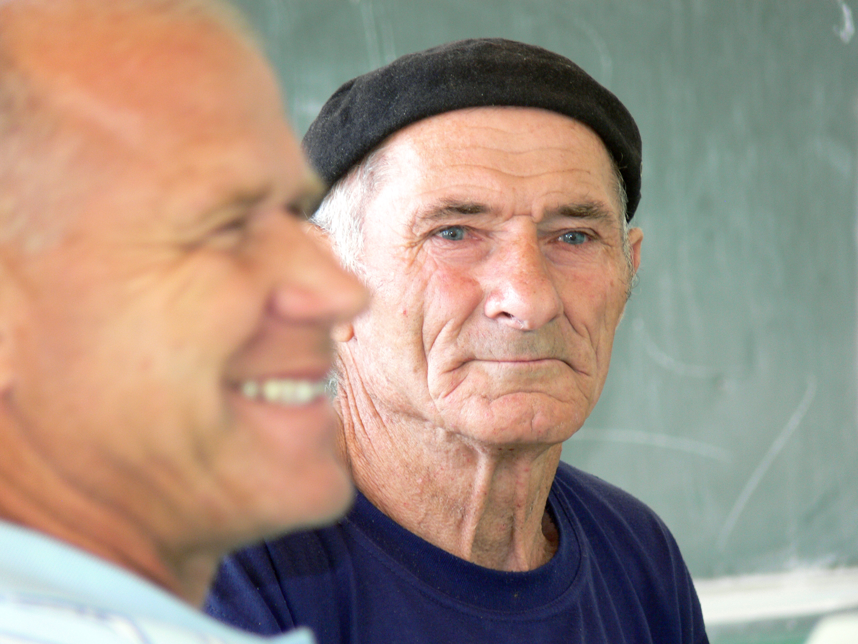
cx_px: 429
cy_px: 322
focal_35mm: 410
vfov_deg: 3.6
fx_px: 10162
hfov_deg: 4.8
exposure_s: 1/25
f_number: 3.7
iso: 100
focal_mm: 86.6
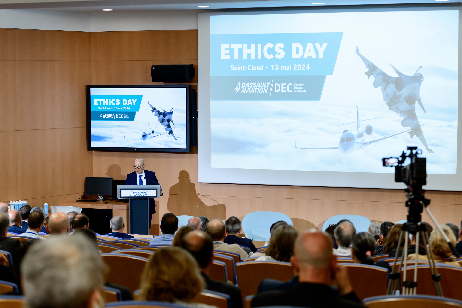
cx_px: 231
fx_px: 1052
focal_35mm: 82
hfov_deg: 24.8
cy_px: 154
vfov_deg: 16.6
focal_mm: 82
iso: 1250
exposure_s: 1/125
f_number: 3.5
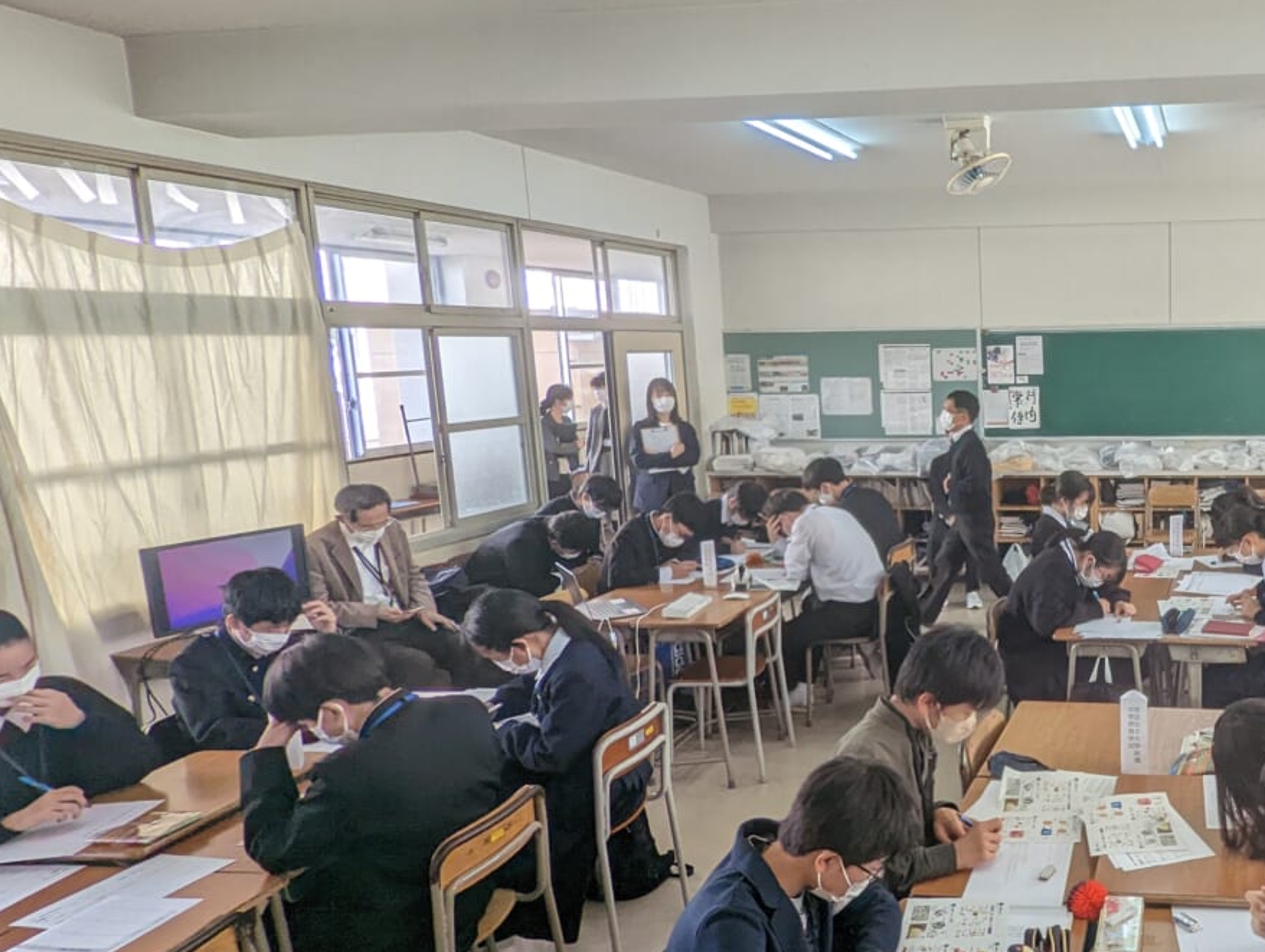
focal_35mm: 28
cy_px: 502
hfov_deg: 56.5
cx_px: 1088
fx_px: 1025
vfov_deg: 49.8
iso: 48
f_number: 2.2
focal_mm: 2.35
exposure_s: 1/209
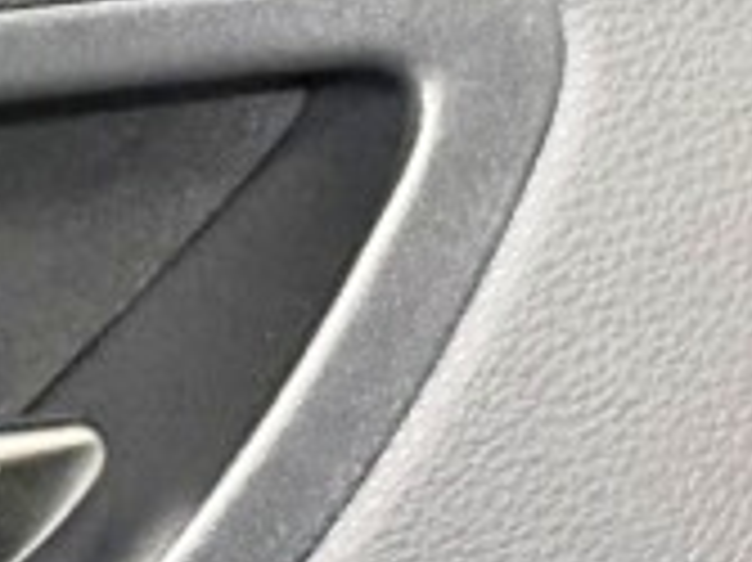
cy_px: 1268
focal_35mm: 294
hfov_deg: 6.5
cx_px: -757
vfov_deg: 4.9
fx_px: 6382
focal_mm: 6.86
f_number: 1.78
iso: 640
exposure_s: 1/30
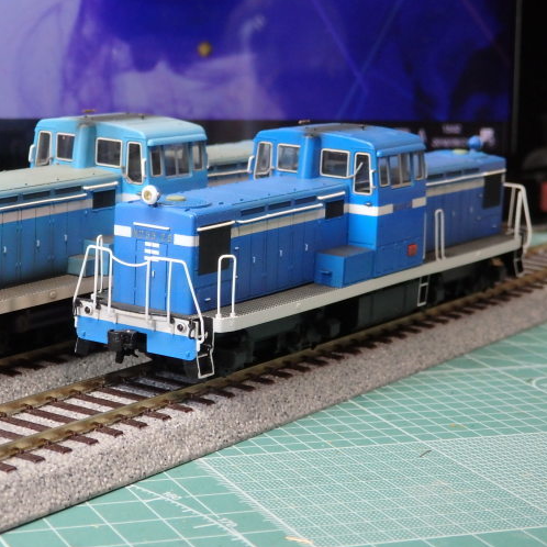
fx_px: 1466
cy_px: 261
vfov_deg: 21.1
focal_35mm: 82
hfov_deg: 21.0
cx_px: 171
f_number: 4.4
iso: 500
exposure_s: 1/60
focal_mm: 11.9
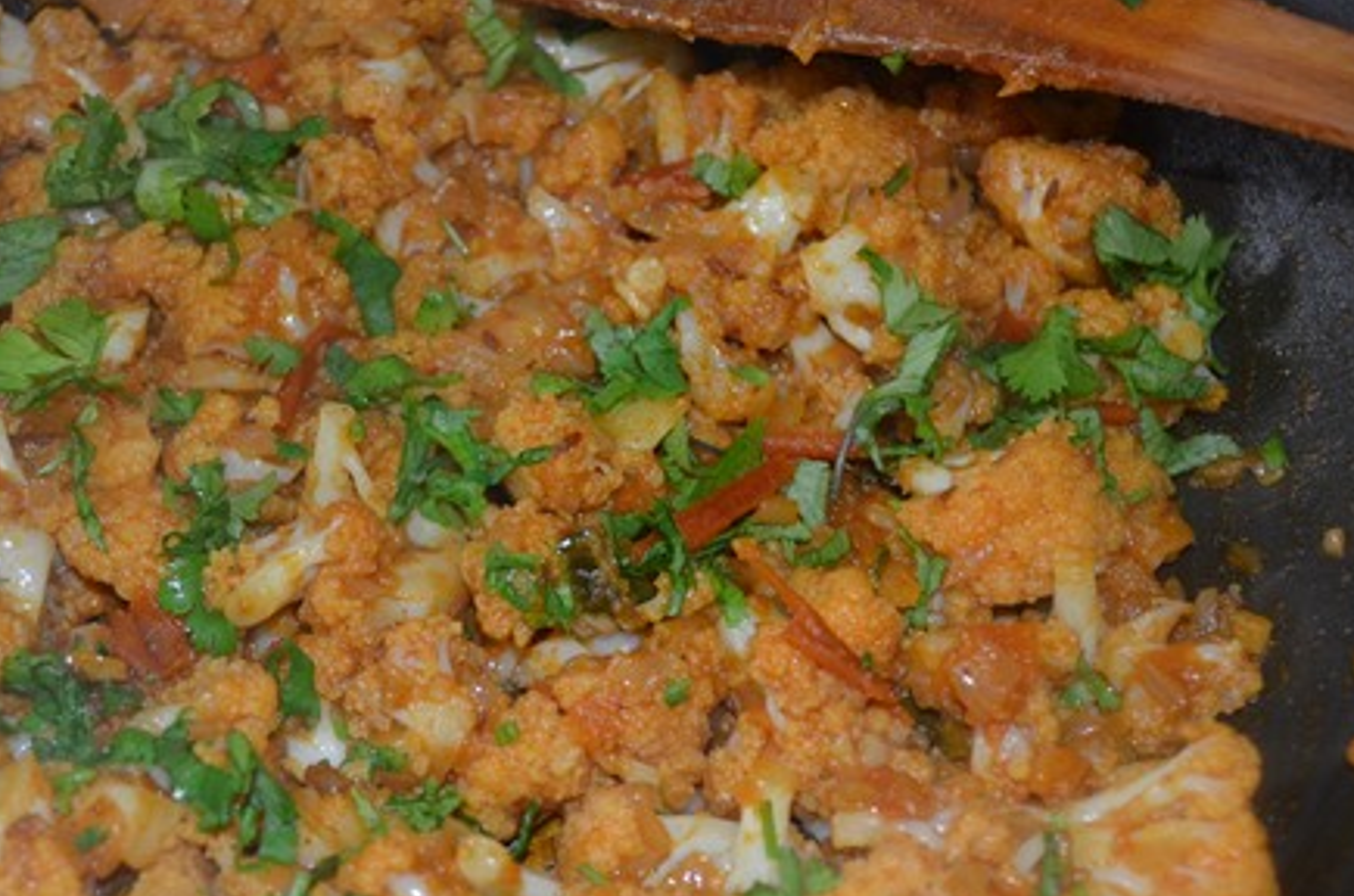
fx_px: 2815
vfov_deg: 18.1
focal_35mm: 75
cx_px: 495
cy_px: 479
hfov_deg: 26.9
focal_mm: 34
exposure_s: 1/60
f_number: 5
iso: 1600
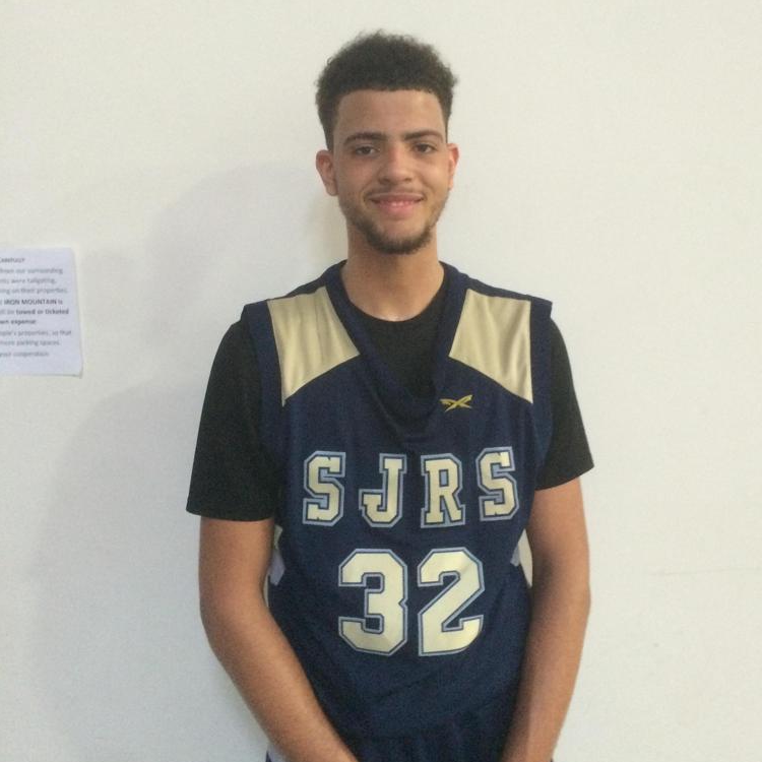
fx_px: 872
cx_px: 388
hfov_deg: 47.2
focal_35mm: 35
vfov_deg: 47.1
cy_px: 338
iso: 320
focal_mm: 4.15
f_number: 2.2
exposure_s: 1/15
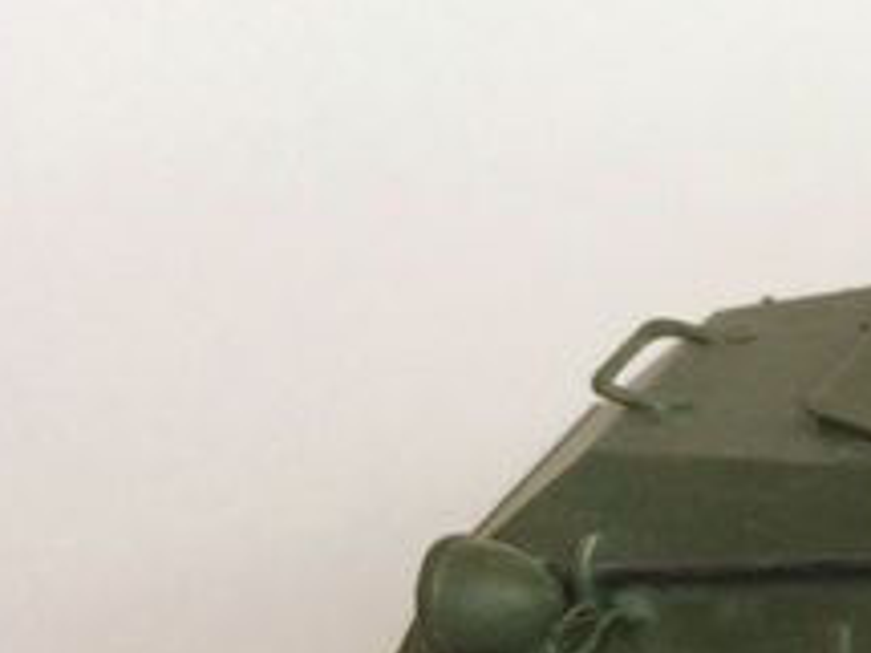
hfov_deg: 15.9
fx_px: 2716
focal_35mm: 108
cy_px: 718
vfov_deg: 13.4
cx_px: 1503
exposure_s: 1/50
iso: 50
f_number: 2.2
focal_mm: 4.15
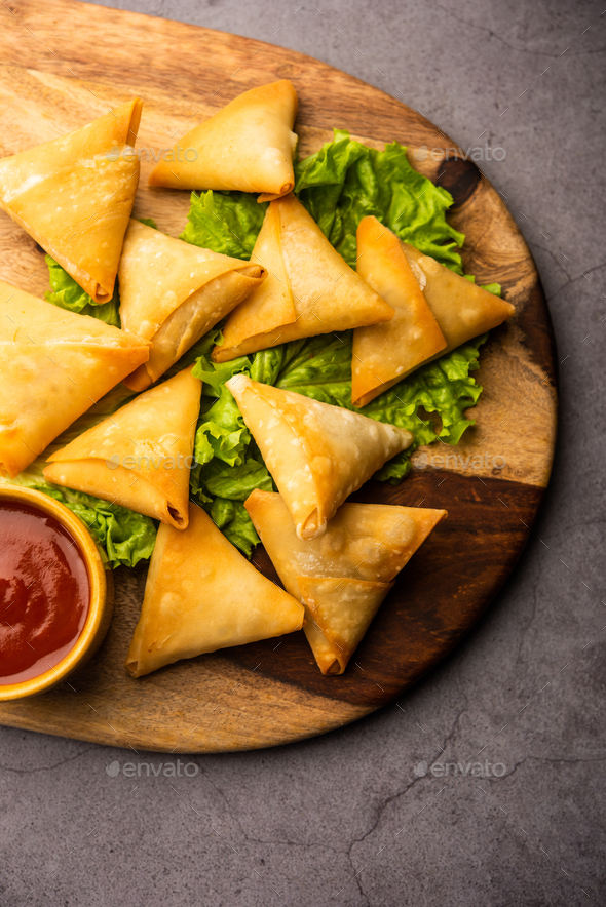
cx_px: 303
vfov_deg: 33.4
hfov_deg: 22.6
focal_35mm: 60
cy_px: 454
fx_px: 1514
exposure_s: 1/125
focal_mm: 60
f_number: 5.6
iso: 100
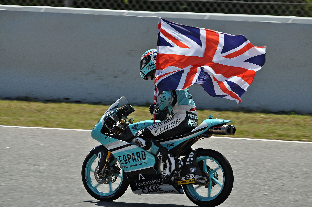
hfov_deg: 2.8
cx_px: 156
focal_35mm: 750
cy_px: 104
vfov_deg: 1.8
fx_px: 6492
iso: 400
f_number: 13
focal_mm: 500
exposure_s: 1/640
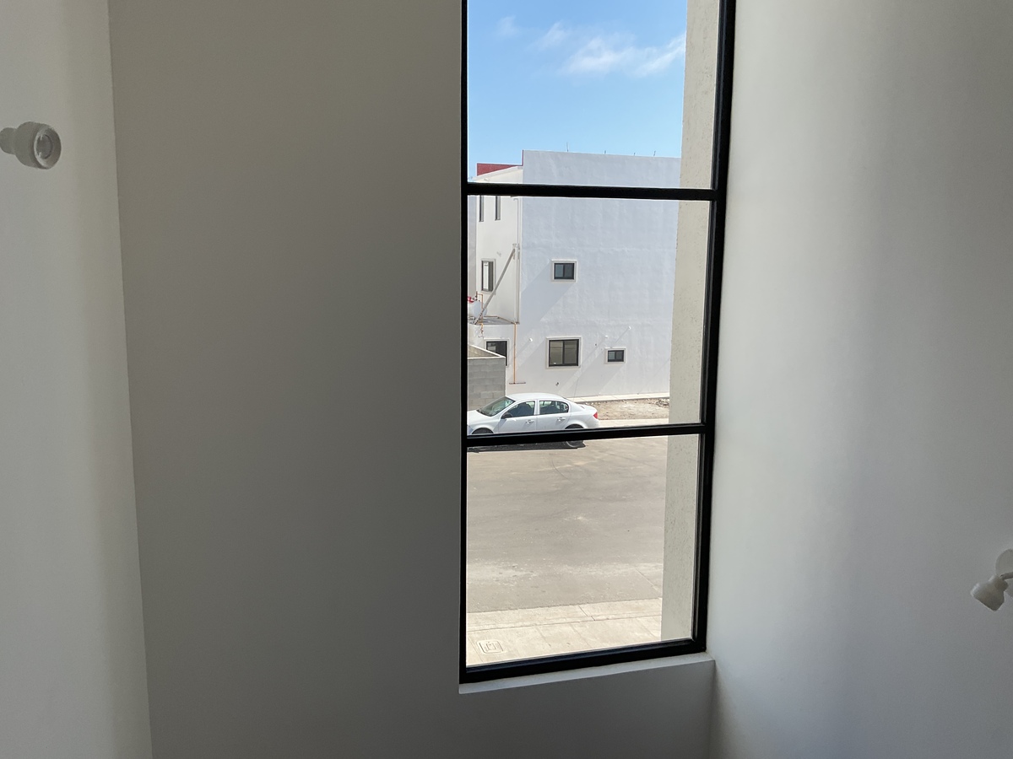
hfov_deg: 61.7
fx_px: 849
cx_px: 506
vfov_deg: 48.2
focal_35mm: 29
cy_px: 380
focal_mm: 3
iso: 16
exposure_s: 1/1311
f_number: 1.8
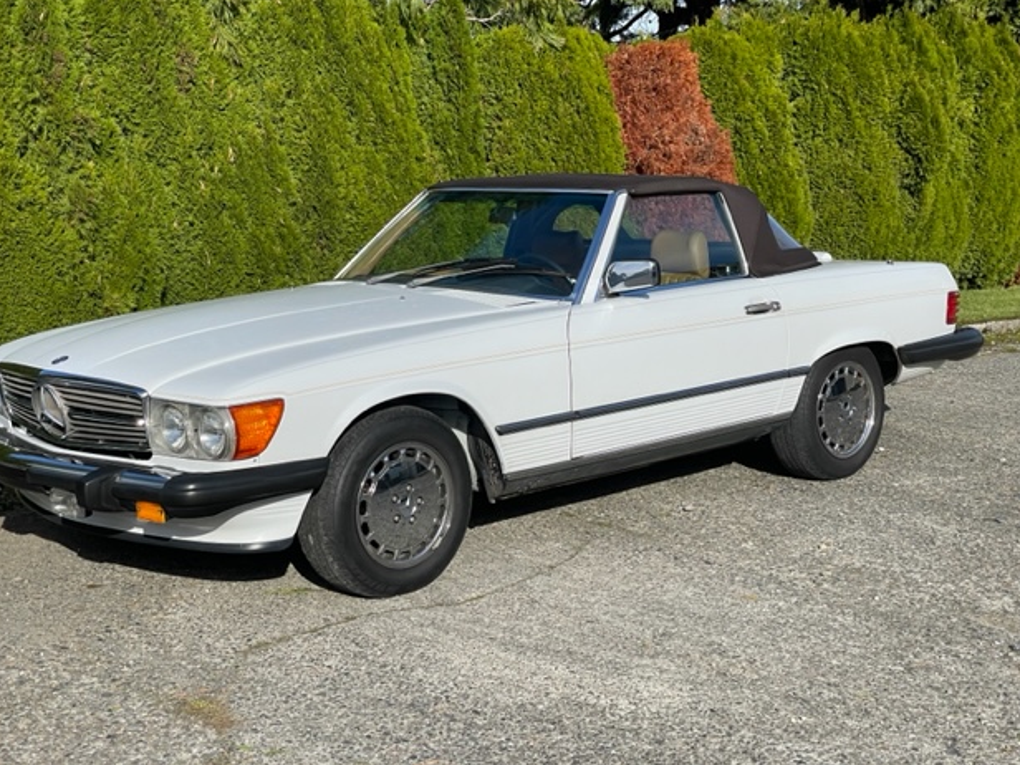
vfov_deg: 27.0
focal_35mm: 54
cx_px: 492
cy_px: 369
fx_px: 1591
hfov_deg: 35.5
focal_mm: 6
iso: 25
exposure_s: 1/1712
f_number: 2
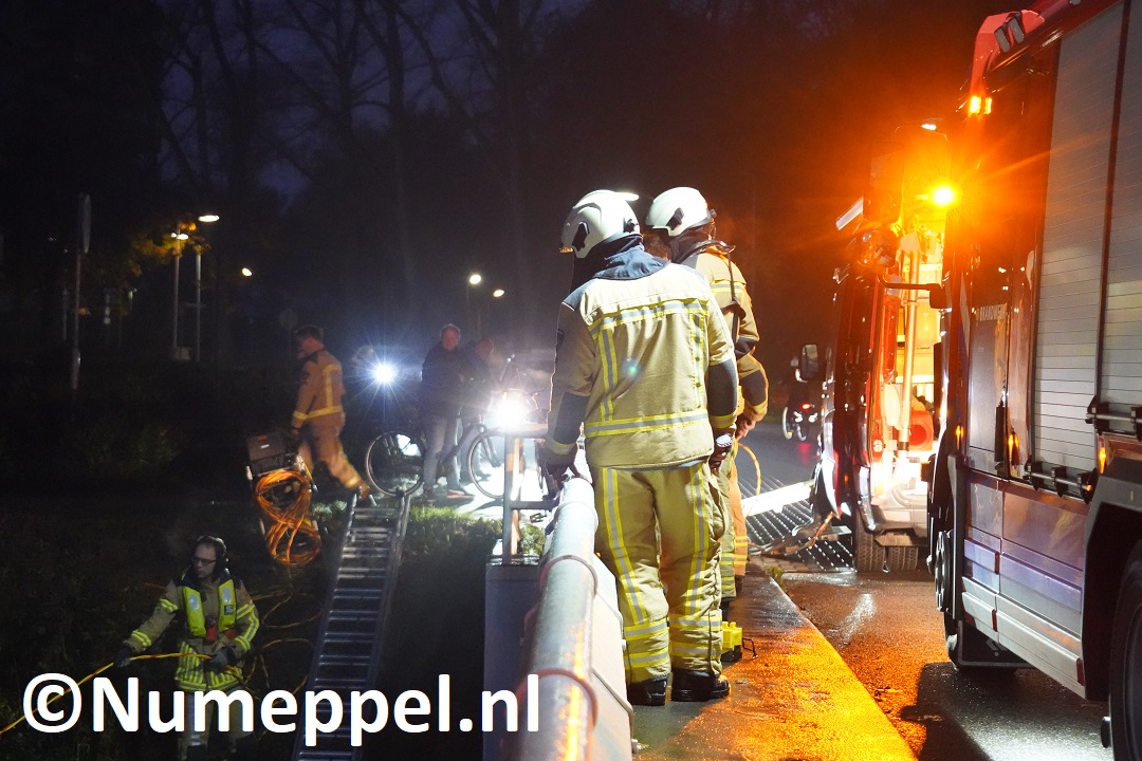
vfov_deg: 18.2
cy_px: 380
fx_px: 2379
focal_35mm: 75
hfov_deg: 27.0
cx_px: 571
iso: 20000
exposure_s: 1/60
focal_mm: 75
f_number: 5.6
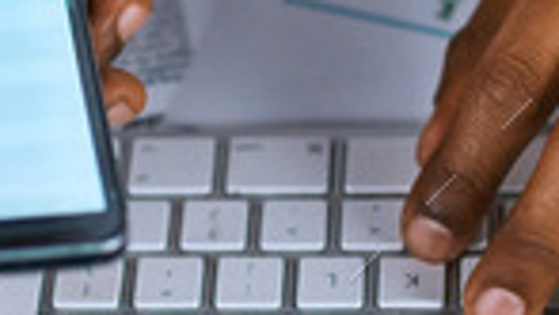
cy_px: 65
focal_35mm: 210
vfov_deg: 5.8
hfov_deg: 10.2
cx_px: 156
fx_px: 3116
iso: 640
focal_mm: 50
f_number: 1.8
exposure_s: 1/125
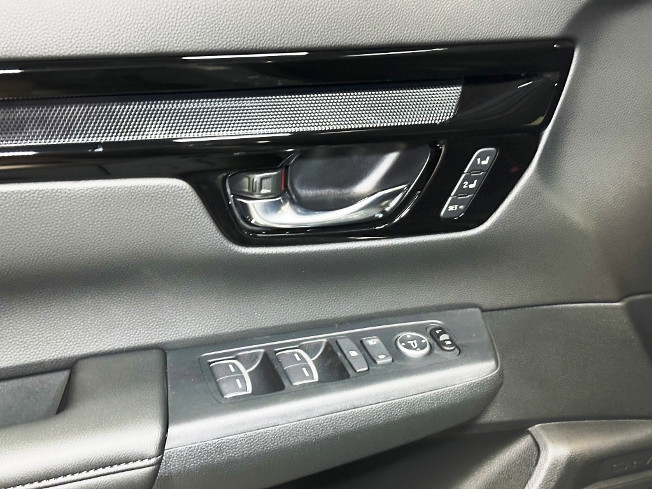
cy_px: 244
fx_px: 904
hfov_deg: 39.7
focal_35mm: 48
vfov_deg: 30.3
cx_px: 326
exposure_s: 1/30
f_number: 1.78
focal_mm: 6.86
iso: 640
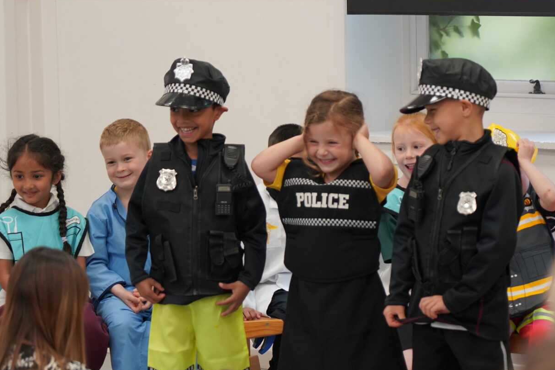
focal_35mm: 178
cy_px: 161
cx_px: 315
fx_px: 2745
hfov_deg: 11.5
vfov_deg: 7.7
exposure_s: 1/160
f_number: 4
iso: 1250
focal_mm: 105
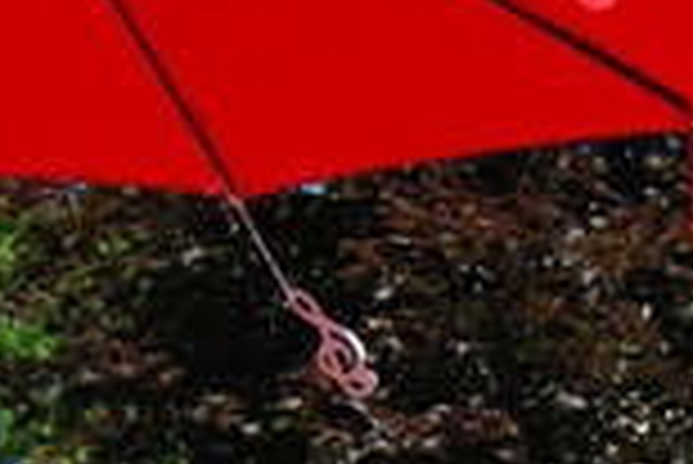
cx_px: 819
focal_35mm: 172
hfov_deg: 11.7
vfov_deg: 7.7
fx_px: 3314
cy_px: 856
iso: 140
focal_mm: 26
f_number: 4
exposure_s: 1/1000
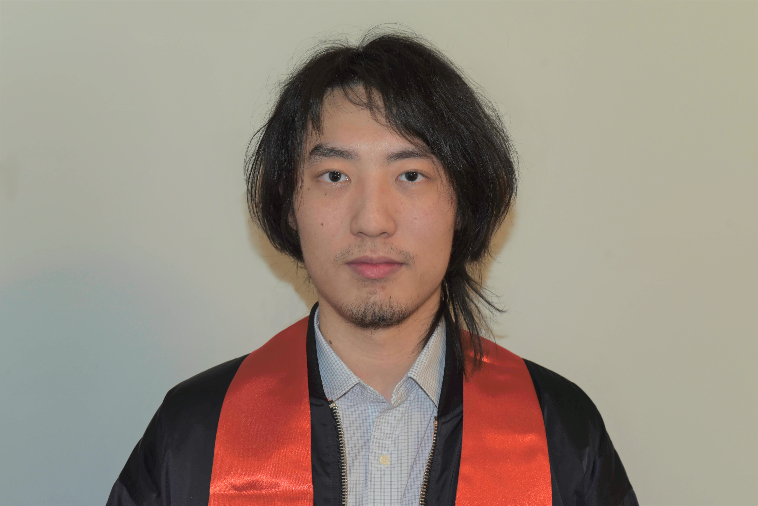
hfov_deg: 39.6
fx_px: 1053
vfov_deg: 27.0
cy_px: 253
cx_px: 379
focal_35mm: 50
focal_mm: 50
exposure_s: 1/60
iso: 1250
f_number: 5.6
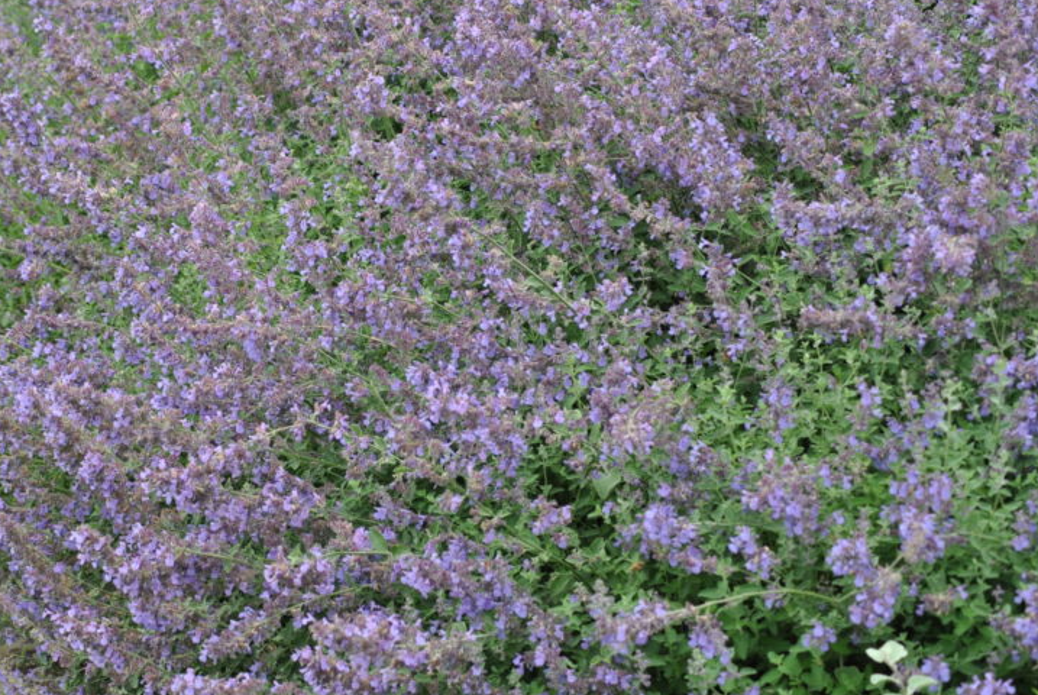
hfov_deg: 13.6
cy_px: 303
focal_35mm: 150
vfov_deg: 9.2
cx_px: 346
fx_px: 4330
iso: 200
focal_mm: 70
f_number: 5
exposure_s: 1/400
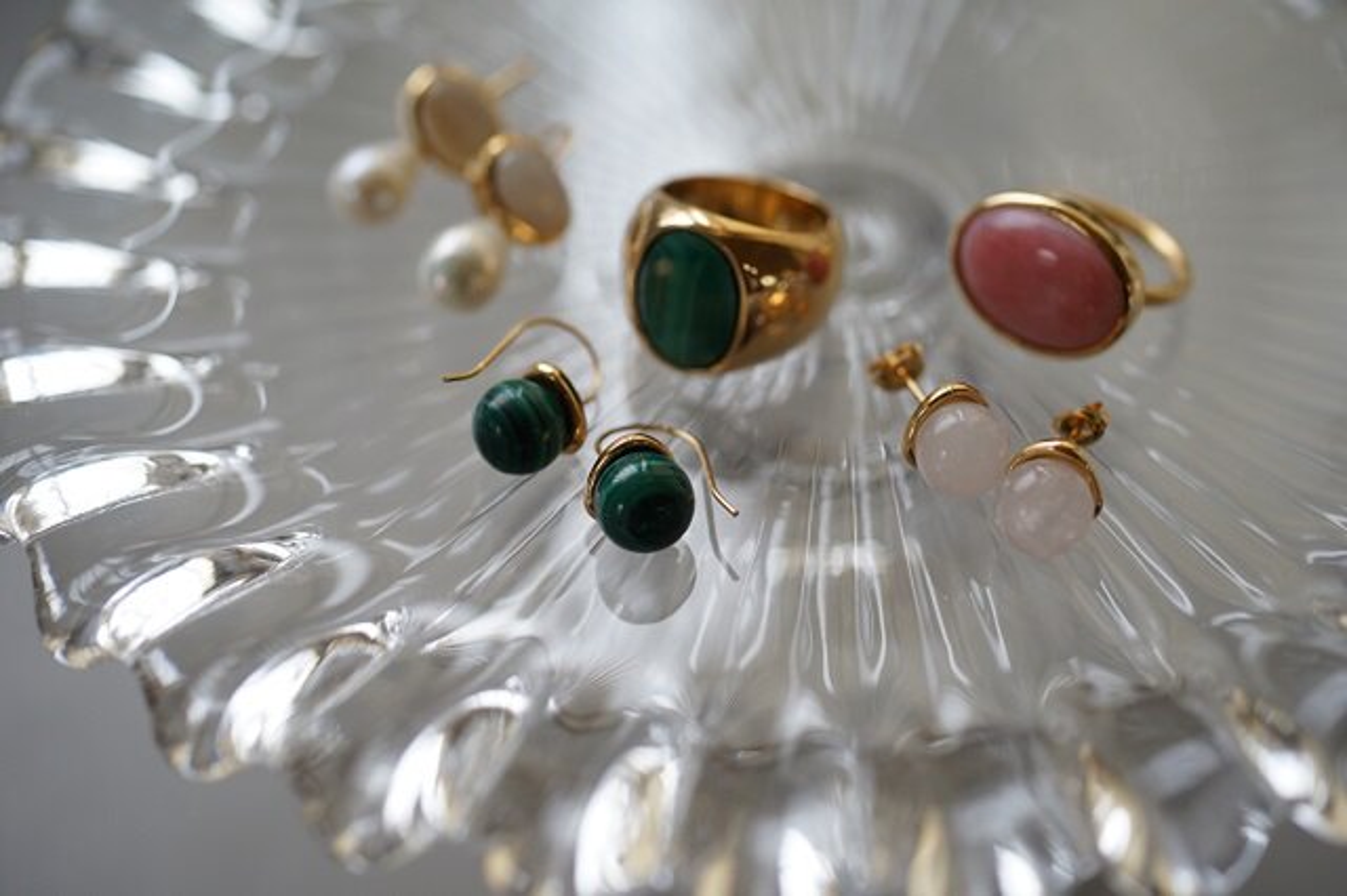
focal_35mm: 50
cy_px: 448
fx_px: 1870
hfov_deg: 39.6
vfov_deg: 27.0
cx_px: 674
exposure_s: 1/160
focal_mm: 50
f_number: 4
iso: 500
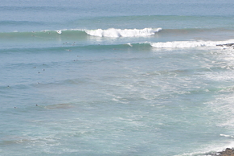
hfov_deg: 6.9
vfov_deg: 4.6
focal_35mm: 299
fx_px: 1943
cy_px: 60
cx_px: 154
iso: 200
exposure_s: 1/400
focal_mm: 116
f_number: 10
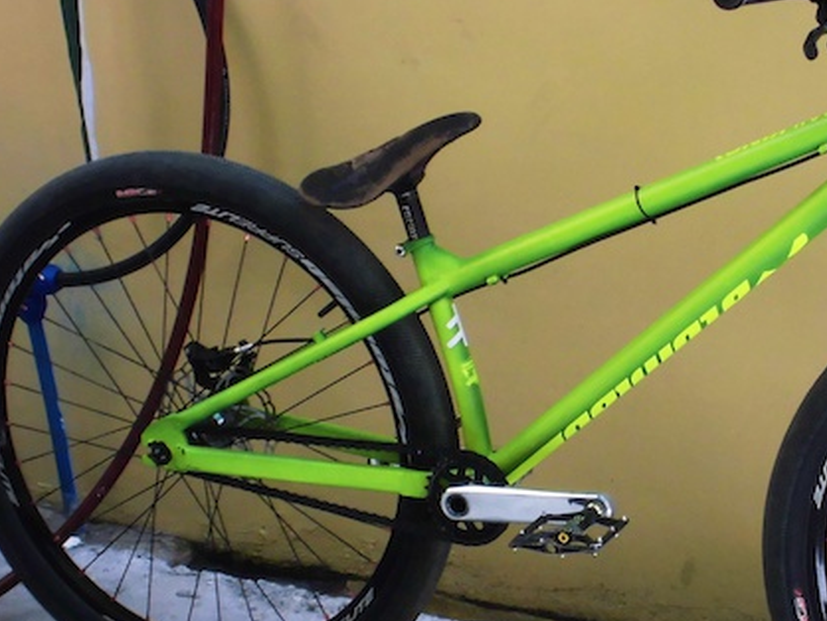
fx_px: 2606
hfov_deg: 17.9
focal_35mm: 109
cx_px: 655
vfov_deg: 13.6
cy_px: 403
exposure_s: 1/60
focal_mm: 10.3
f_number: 4.9
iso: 200
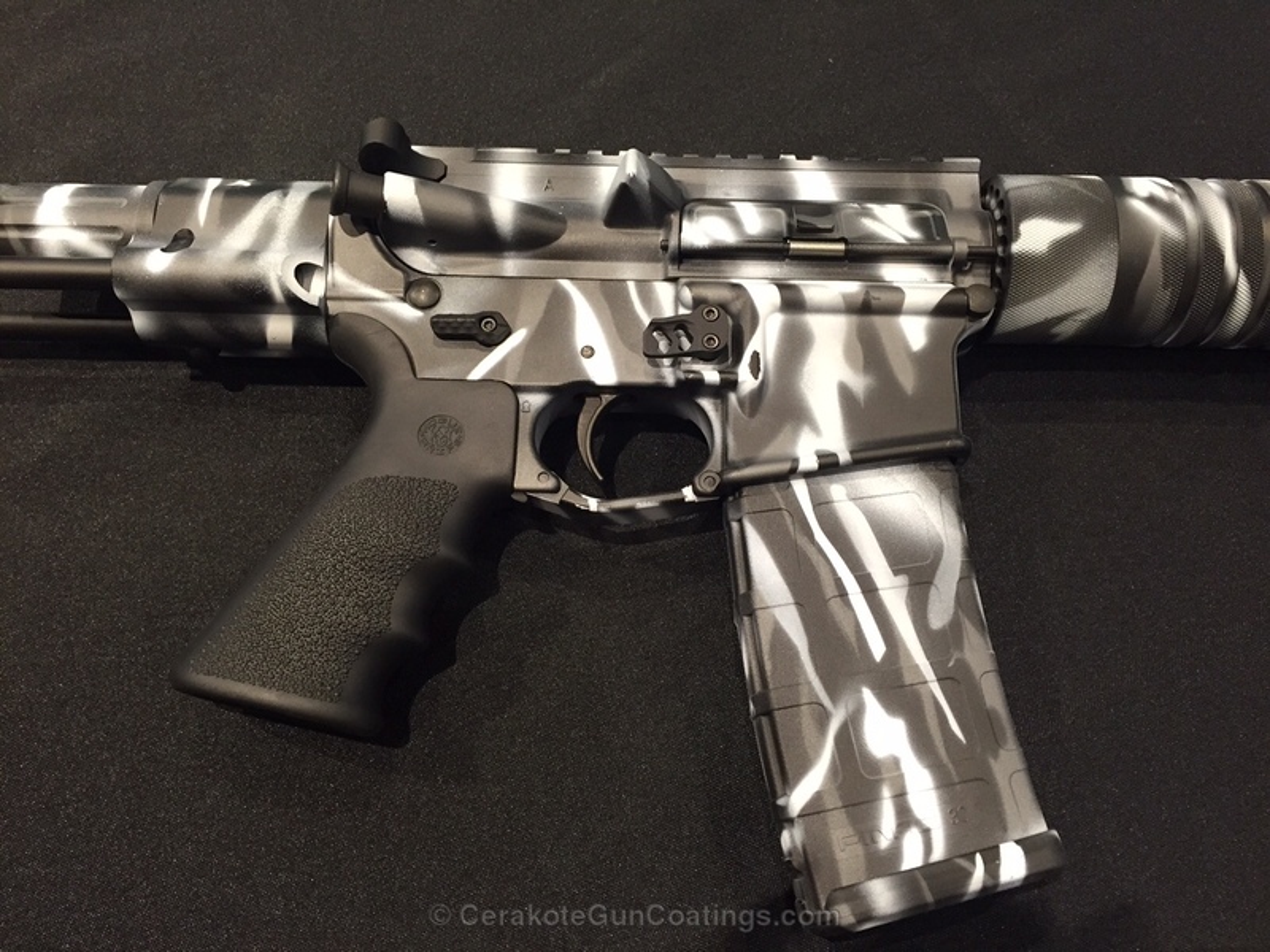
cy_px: 476
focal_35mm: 29
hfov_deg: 61.7
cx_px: 635
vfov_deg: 48.2
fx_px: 1064
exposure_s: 1/30
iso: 160
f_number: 2.2
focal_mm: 4.15
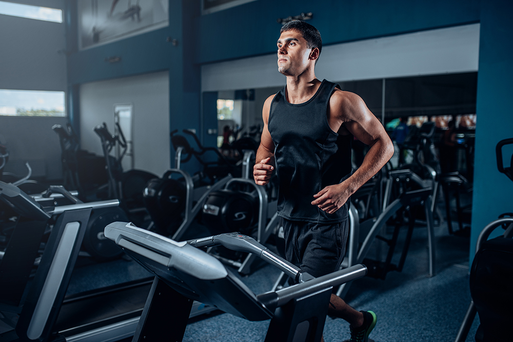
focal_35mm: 35
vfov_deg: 37.9
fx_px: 499
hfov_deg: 54.4
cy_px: 171
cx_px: 256
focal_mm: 35
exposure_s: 1/200
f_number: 2
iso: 100
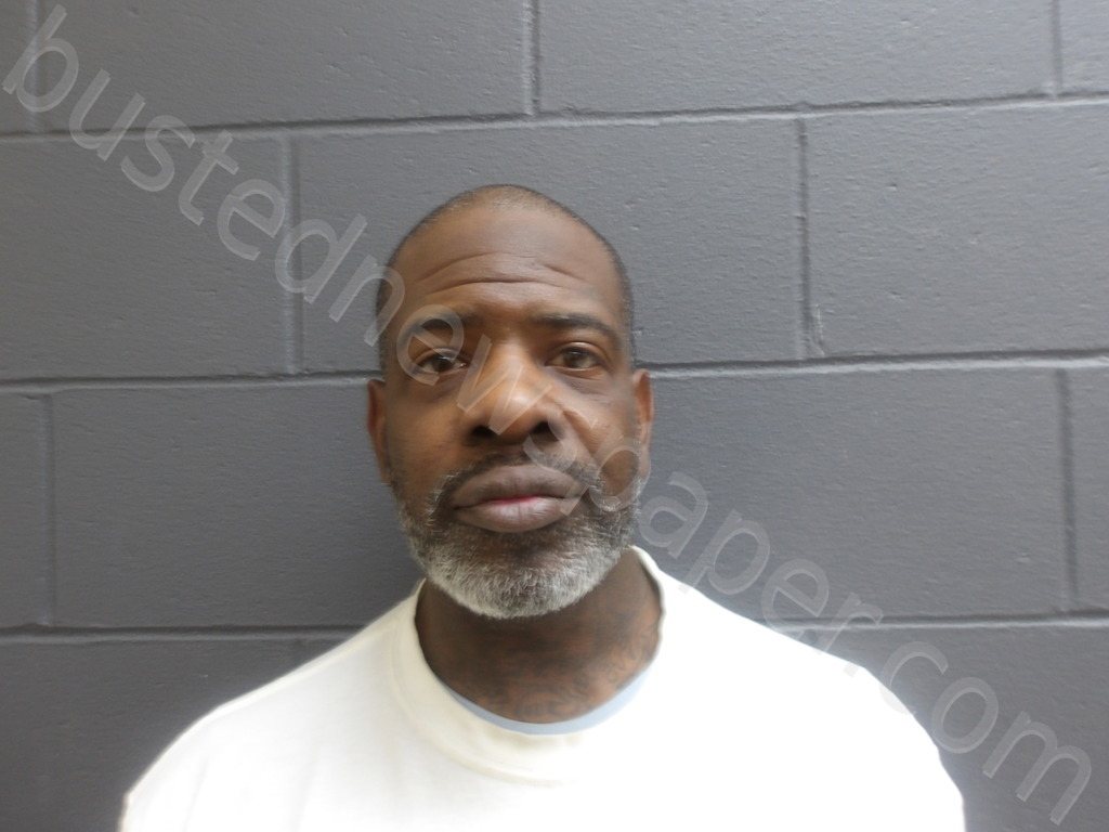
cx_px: 554
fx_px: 865
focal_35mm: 27
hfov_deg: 65.3
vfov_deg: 51.4
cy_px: 416
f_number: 3
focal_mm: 4.9
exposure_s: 1/15
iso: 200
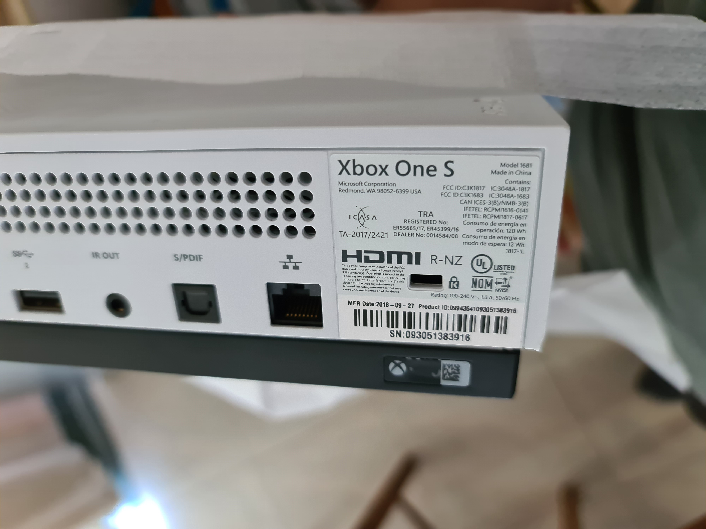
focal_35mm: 25
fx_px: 510
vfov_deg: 54.9
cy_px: 264
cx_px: 353
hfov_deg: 69.4
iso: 500
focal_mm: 7
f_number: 1.8
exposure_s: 1/50
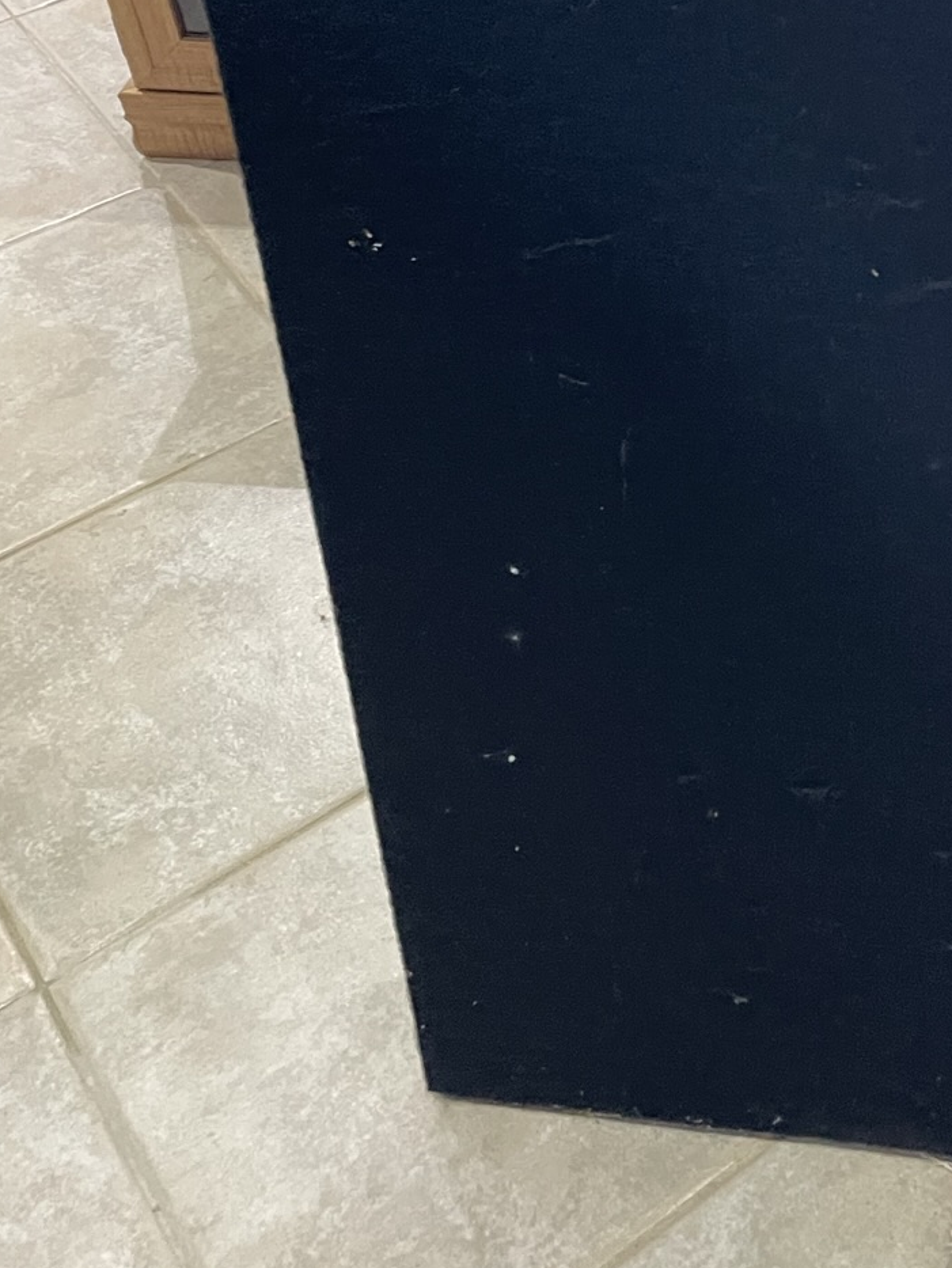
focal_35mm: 57
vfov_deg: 32.3
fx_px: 2089
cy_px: 157
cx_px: 1036
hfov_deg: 24.1
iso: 500
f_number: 1.6
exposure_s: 1/25
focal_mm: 4.2
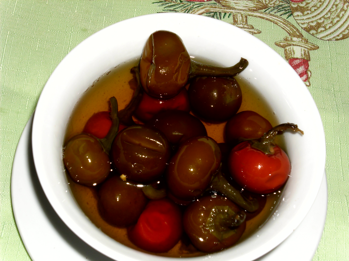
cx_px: 174
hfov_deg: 36.8
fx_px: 524
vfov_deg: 28.0
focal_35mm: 52
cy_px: 130
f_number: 5
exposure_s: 1/60
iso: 80
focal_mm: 9.3
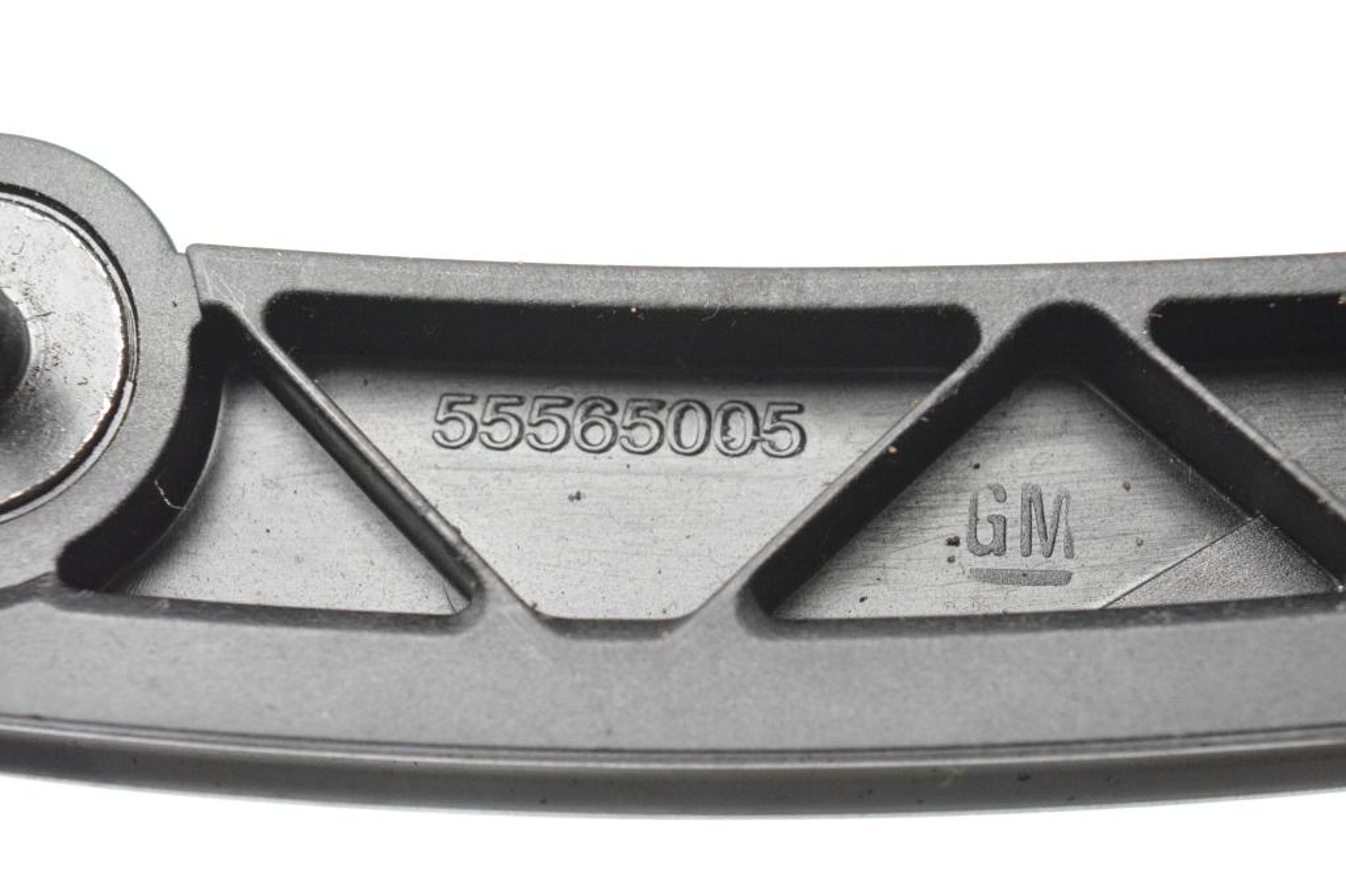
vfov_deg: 16.5
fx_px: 3083
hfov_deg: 24.6
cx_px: 673
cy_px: 448
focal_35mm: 82
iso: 6400
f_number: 9
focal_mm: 55
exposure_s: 1/320
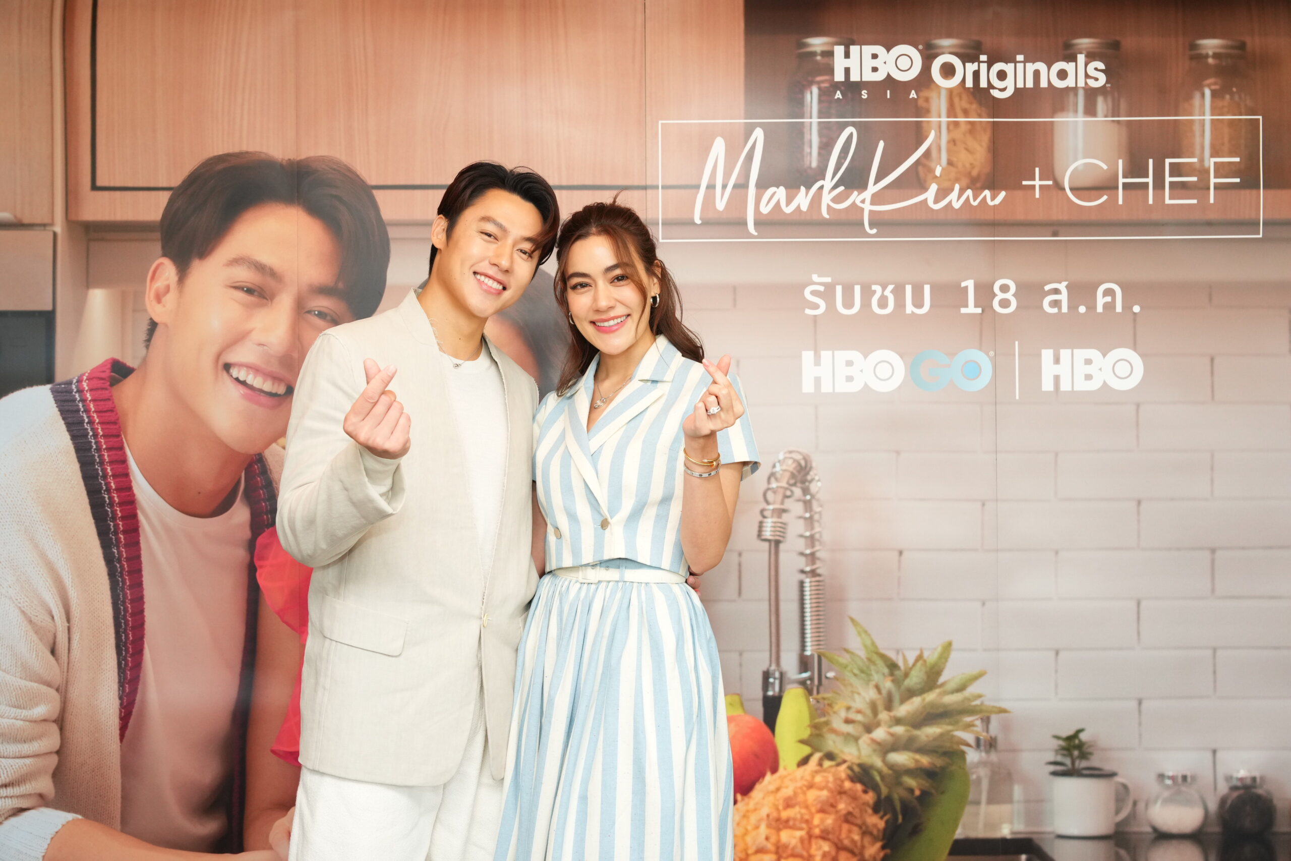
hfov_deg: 48.5
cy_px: 430
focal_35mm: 40
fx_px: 1434
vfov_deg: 33.4
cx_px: 646
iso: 2000
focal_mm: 40
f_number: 5.6
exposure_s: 1/200
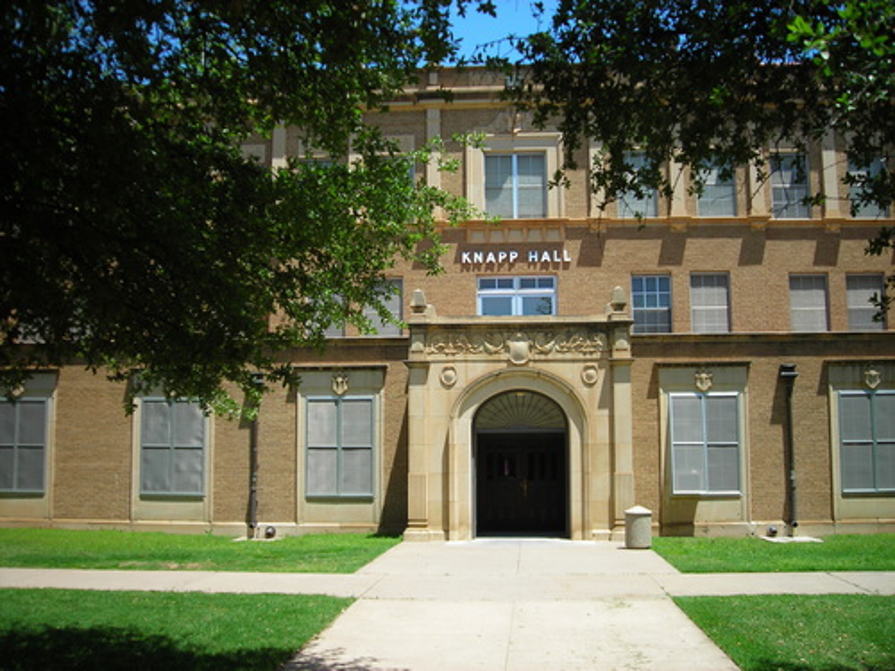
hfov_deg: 49.0
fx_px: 982
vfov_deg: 37.7
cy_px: 336
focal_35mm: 38
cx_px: 448
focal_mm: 6.3
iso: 50
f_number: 3.2
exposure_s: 1/383
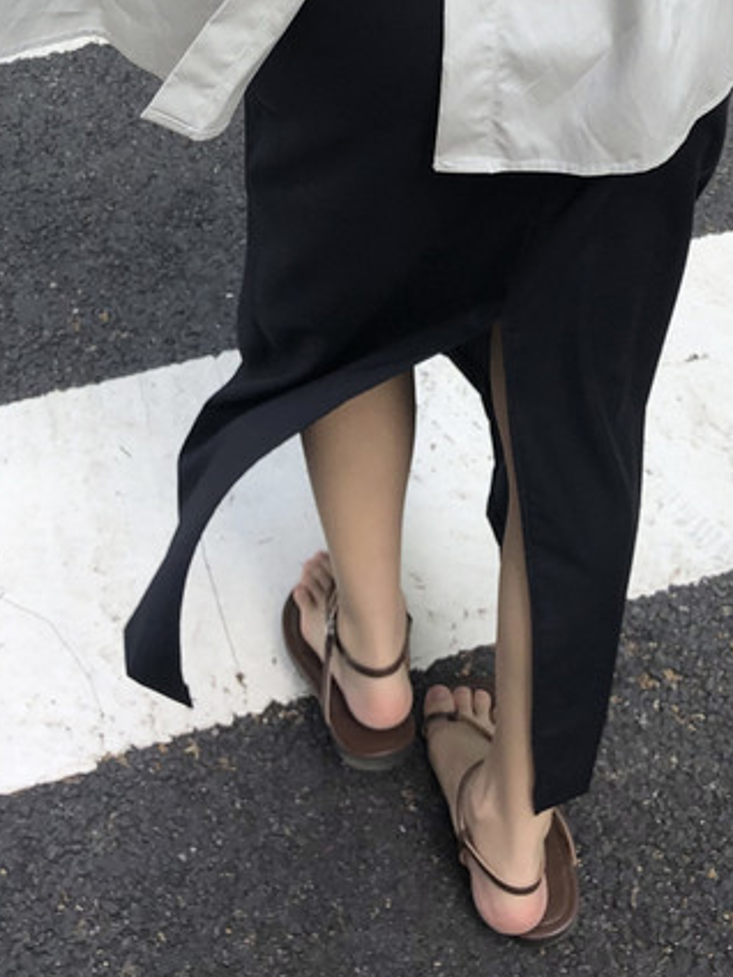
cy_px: -90
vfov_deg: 27.0
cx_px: 519
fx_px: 1863
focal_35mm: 66
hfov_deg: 22.1
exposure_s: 1/432
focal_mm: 3.99
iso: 20
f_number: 1.8
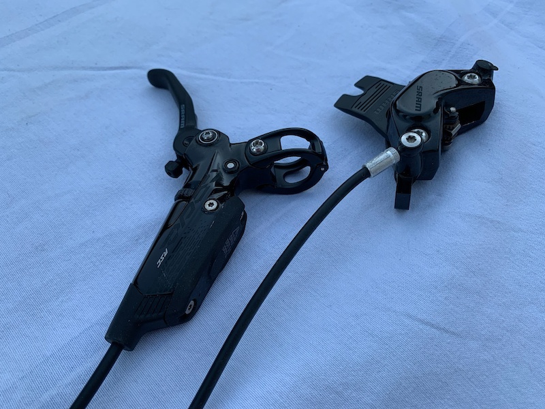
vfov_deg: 53.1
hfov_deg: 67.3
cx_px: 272
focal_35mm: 26
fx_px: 409
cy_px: 204
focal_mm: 4.25
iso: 32
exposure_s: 1/121
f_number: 1.8
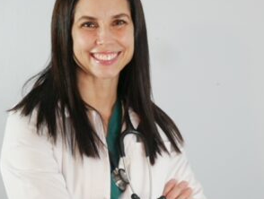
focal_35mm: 163
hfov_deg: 12.1
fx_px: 1246
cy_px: 100
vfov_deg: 9.1
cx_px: 168
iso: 2500
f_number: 4
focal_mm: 60
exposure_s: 1/125
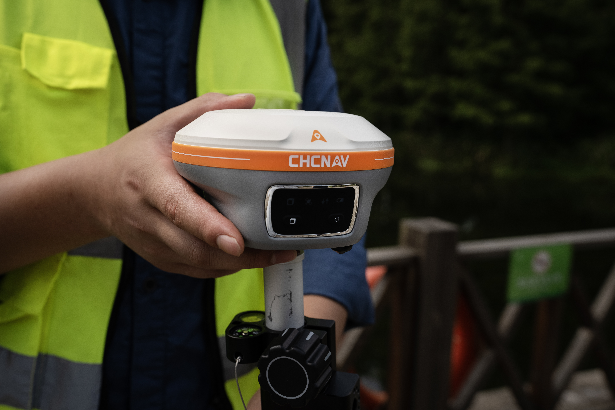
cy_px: 205
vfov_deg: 37.9
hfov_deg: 54.4
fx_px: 598
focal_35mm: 35
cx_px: 308
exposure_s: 1/1250
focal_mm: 35
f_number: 5.6
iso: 800
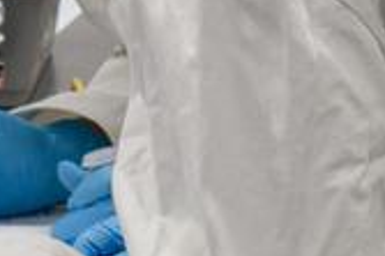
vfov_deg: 4.8
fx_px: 3066
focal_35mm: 287
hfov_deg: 7.2
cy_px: -43
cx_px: 203
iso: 500
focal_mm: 40
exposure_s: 1/60
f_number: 4.8
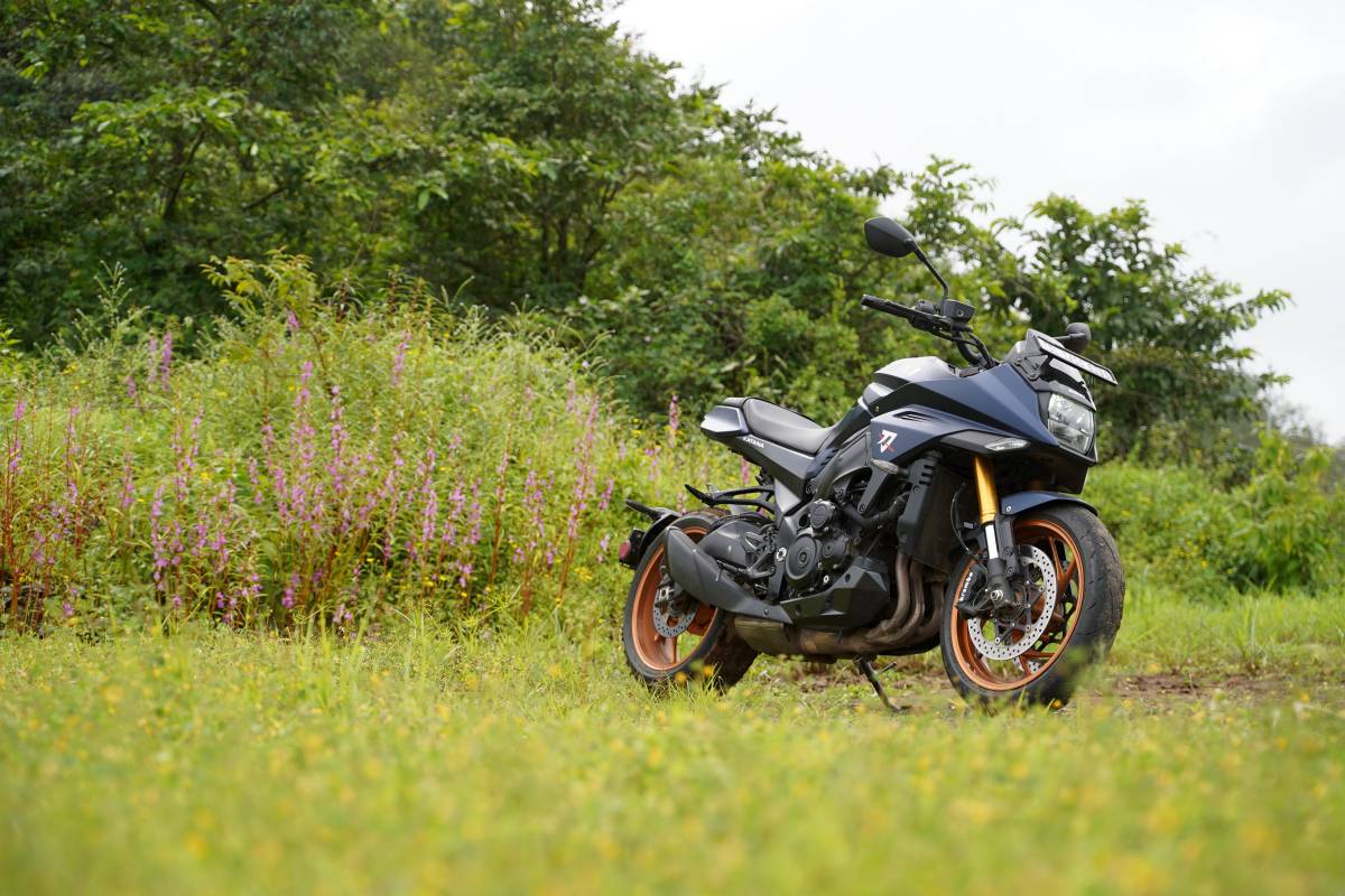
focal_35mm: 61
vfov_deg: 22.3
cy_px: 448
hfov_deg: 32.9
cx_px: 672
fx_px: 2279
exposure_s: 1/1000
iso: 200
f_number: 4
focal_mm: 61
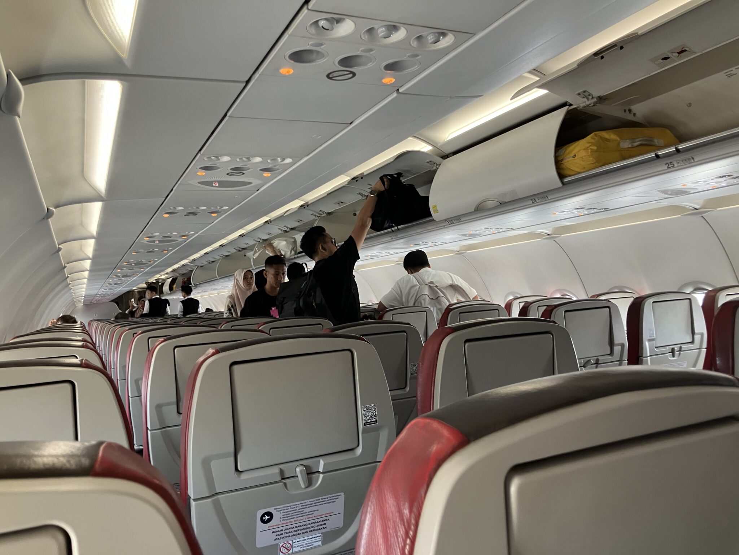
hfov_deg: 63.4
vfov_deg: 49.7
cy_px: 278
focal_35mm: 28
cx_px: 370
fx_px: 598
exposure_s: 1/52
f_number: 1.8
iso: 80
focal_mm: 3.99
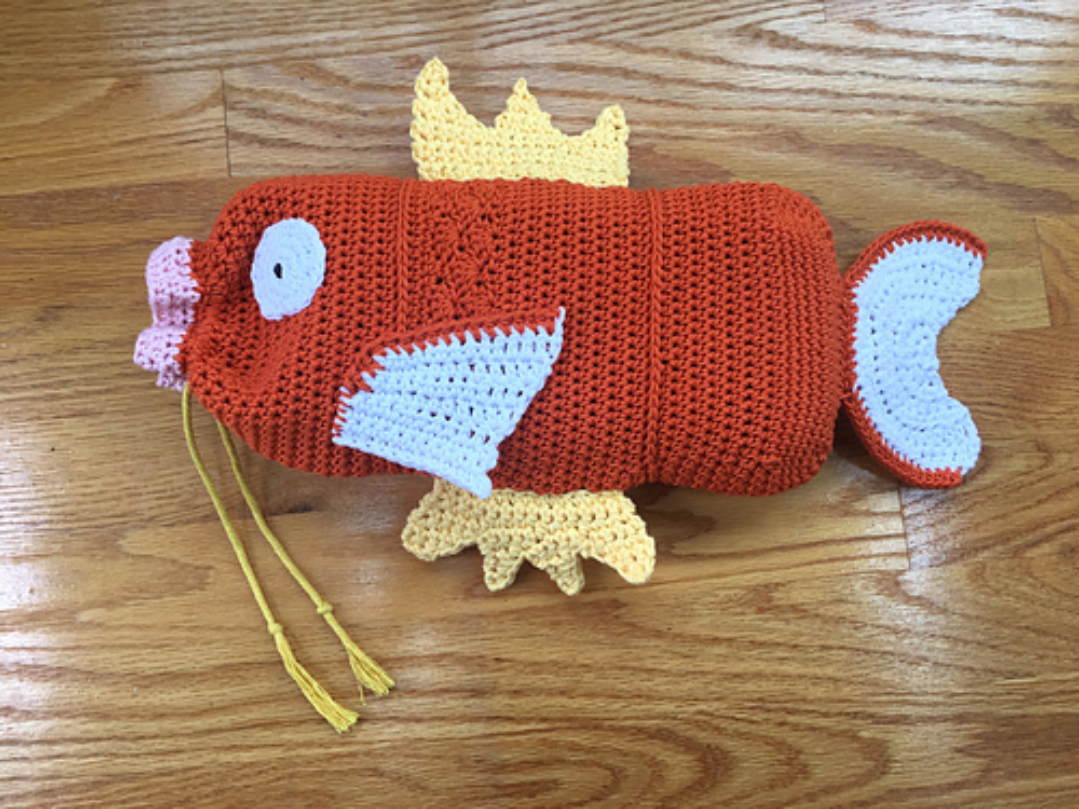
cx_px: 540
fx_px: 904
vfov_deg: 48.2
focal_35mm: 29
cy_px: 404
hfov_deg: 61.7
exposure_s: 1/60
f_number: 2.2
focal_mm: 4.15
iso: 25
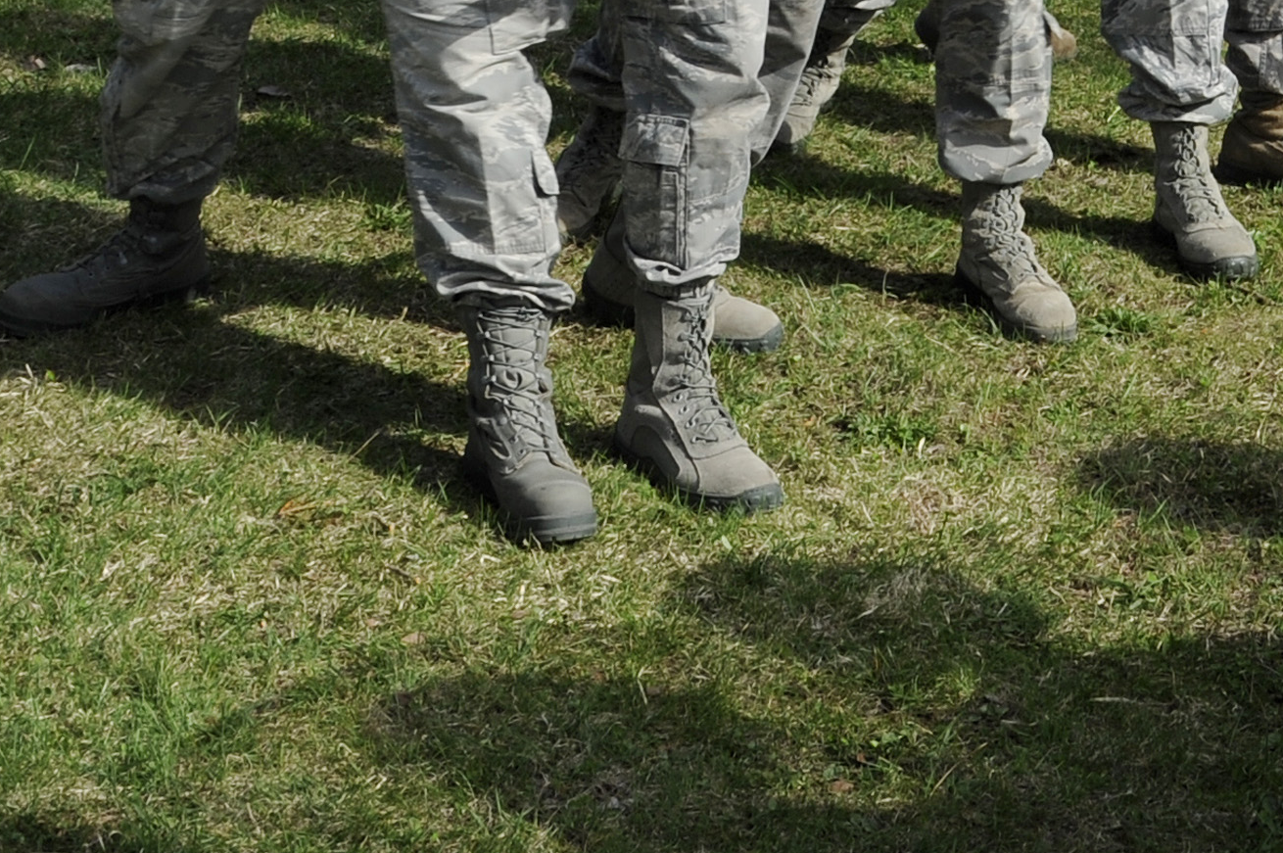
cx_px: 1137
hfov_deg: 25.3
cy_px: -213
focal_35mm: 78
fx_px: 2777
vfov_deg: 16.6
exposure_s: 1/160
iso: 250
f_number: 13
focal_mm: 24
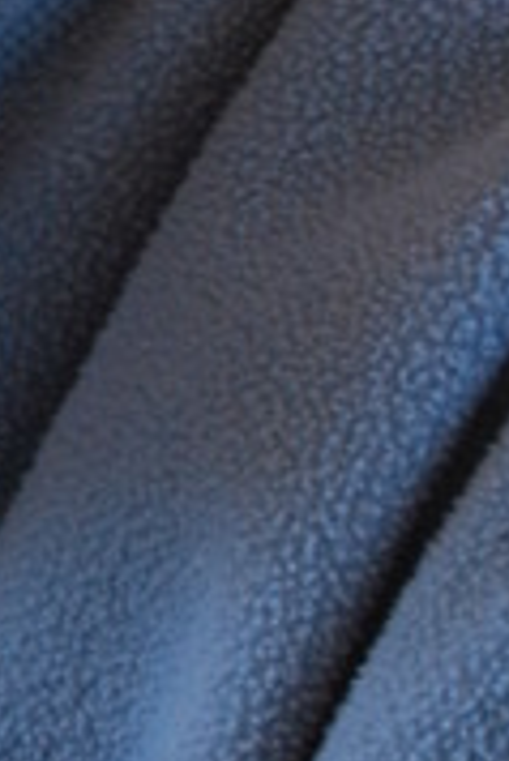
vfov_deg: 4.7
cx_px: -712
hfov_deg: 3.2
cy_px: -908
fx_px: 9135
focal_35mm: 432
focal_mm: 55
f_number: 5.6
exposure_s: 1/25
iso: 400
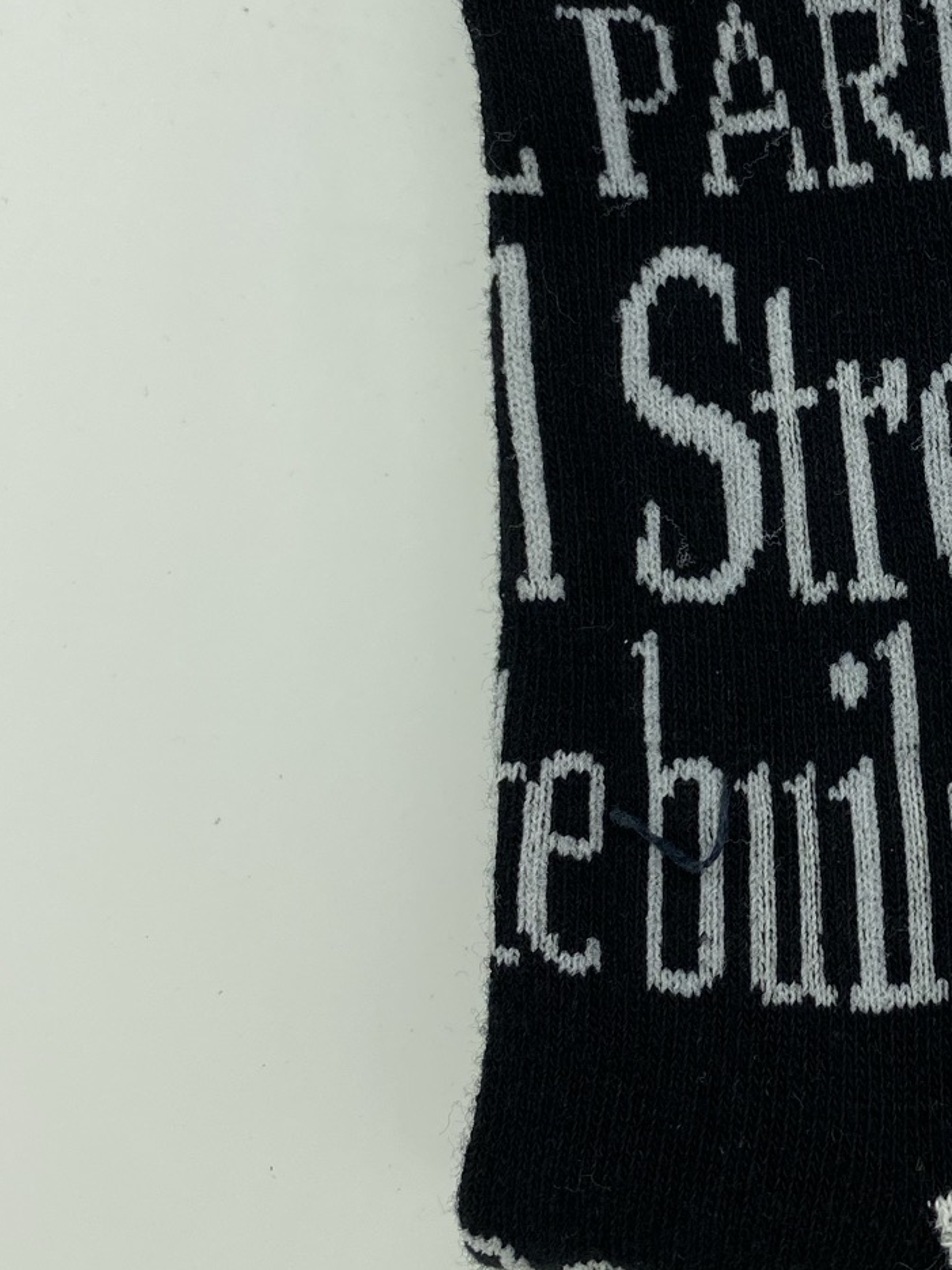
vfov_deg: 33.5
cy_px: 445
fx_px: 2089
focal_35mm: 57
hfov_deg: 24.1
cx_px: 1024
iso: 32
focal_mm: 4.25
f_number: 1.8
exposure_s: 1/706
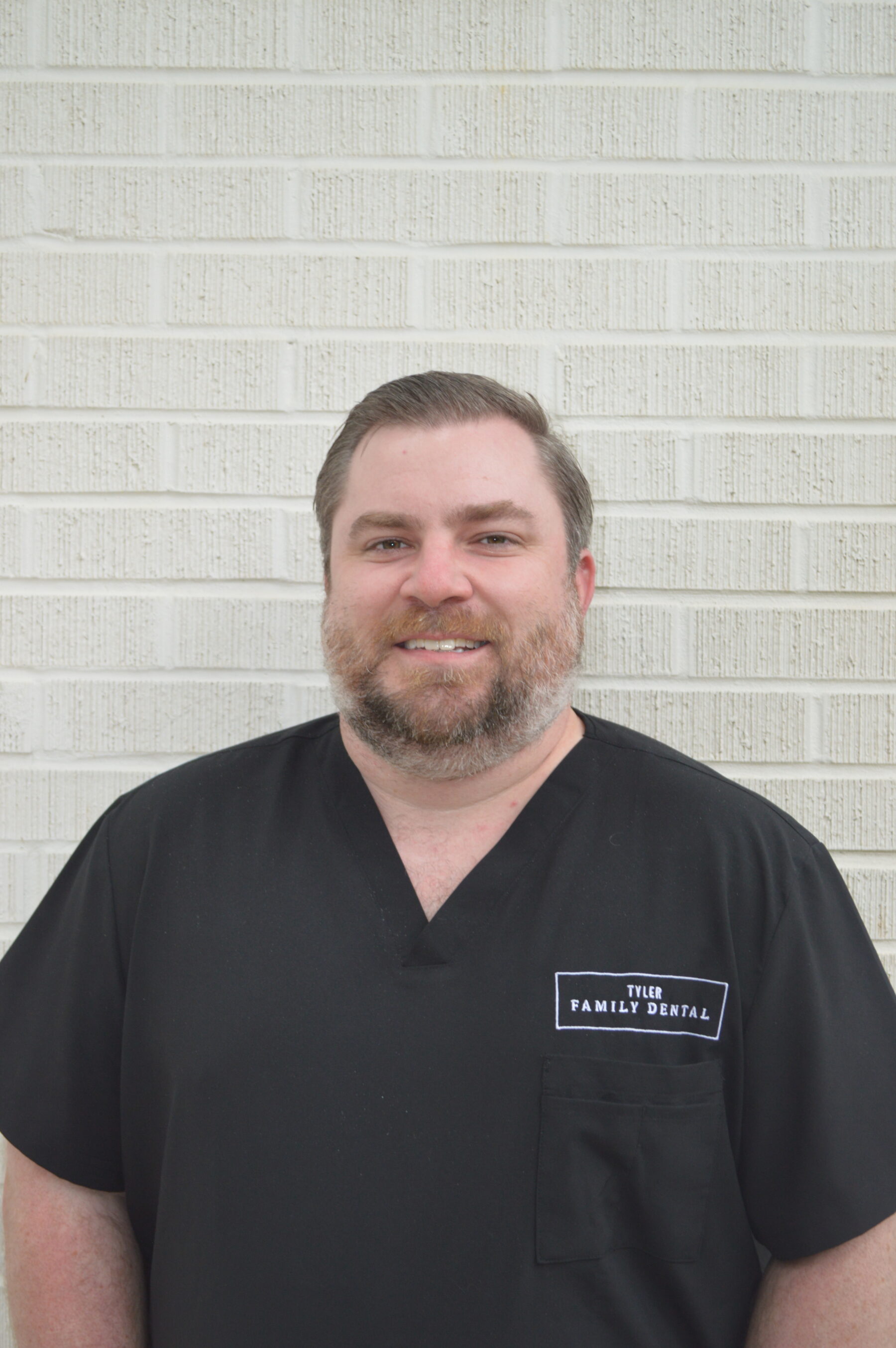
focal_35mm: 57
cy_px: 674
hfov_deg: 23.7
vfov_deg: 35.1
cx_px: 448
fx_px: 2132
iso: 400
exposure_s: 1/60
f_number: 5
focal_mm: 38
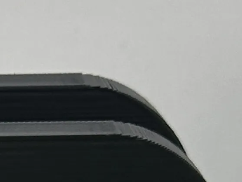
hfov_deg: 5.5
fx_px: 2433
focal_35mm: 348
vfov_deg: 4.2
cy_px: 456
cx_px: -314
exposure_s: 1/109
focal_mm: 6.86
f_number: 1.78
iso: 80
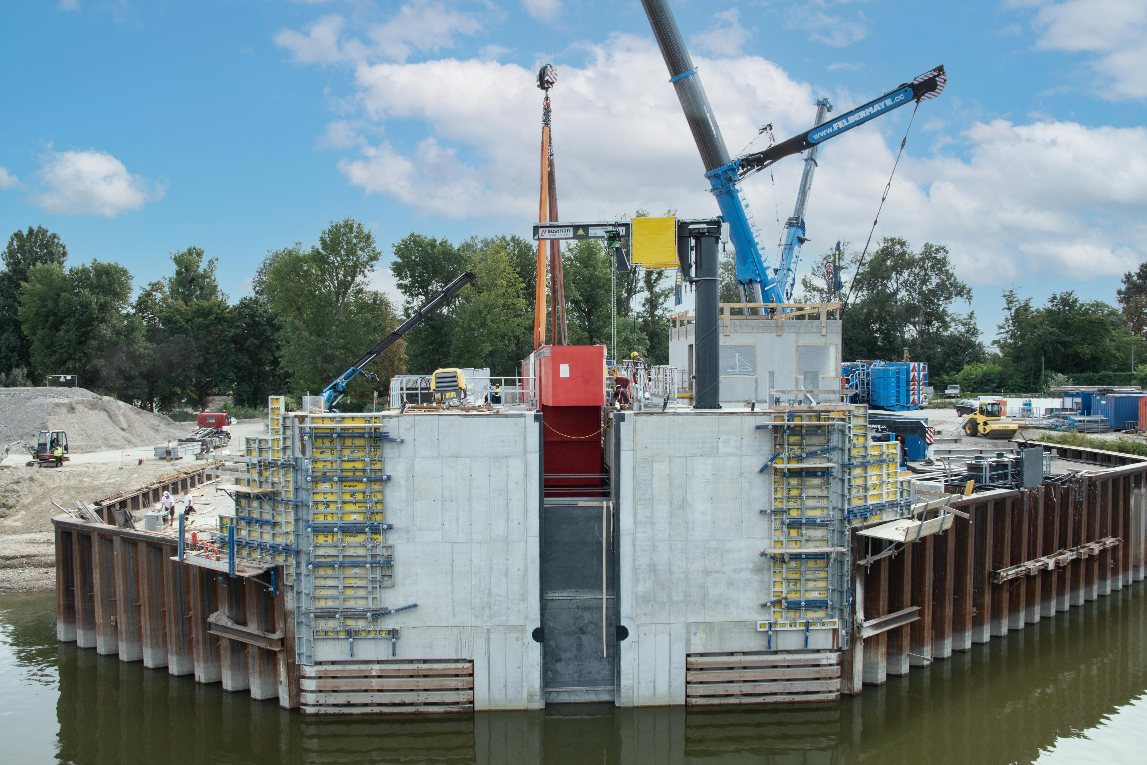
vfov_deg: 41.1
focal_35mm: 32
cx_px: 574
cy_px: 382
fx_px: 1020
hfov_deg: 58.7
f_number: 16
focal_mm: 32
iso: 320
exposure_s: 1/200
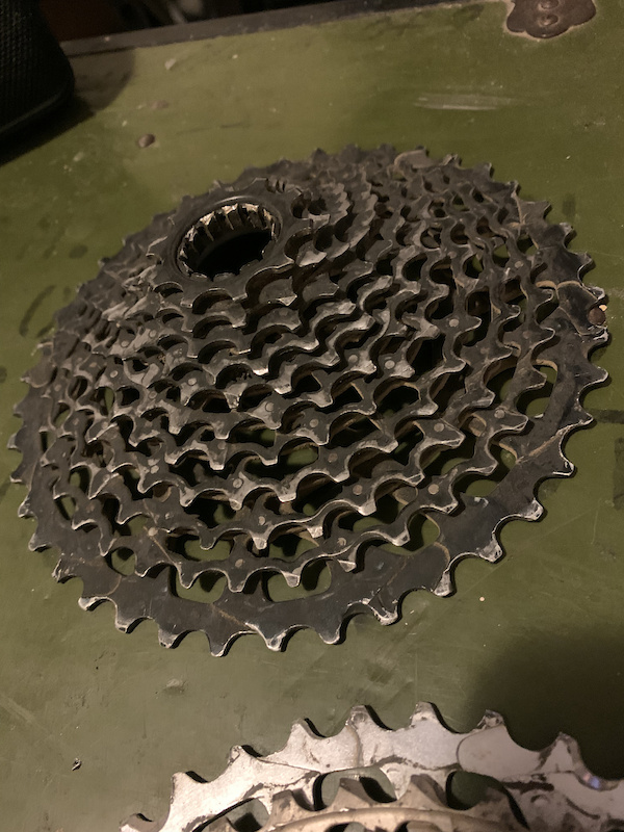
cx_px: 312
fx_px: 625
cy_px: 416
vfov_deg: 67.3
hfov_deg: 53.1
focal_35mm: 26
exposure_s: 1/17
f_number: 1.8
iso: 800
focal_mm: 4.25
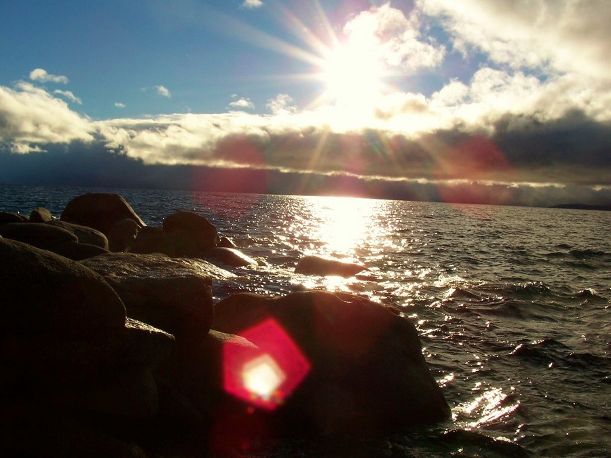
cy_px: 229
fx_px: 618
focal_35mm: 35
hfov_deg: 52.6
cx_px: 306
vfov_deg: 40.7
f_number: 5.6
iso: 80
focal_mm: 6
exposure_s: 1/1000
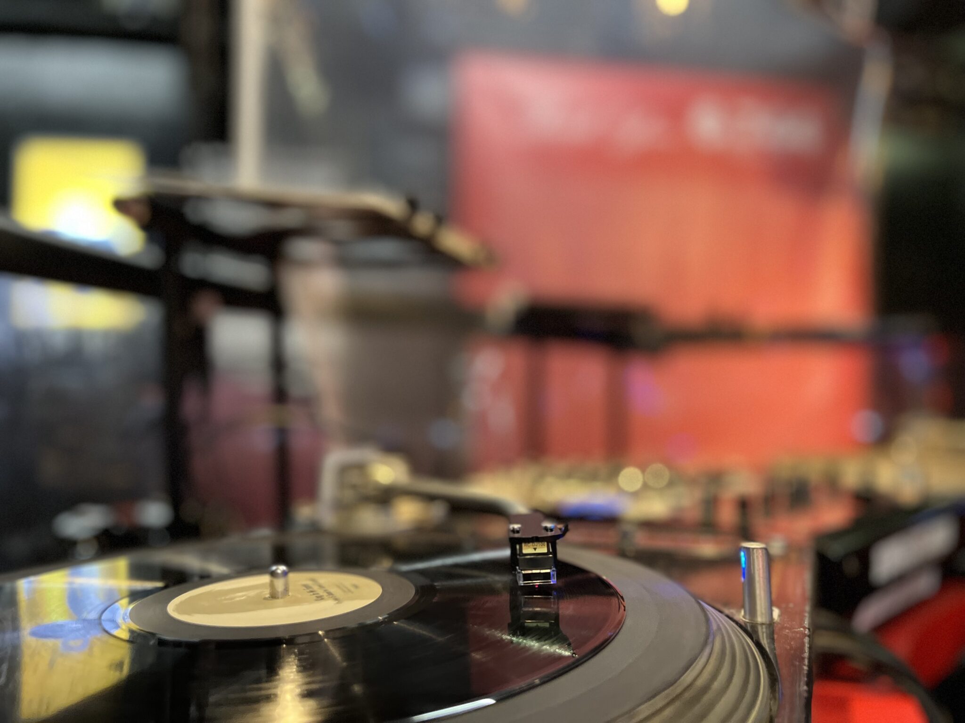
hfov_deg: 67.3
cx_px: 482
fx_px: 725
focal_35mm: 26
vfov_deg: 53.1
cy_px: 362
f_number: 1.6
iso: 500
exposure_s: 1/50
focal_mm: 5.1
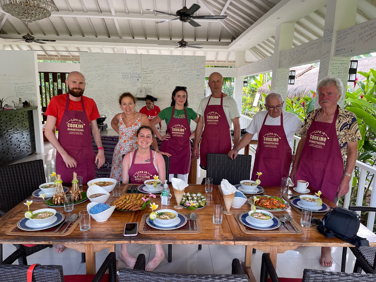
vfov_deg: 53.1
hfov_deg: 67.3
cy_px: 141
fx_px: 282
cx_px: 188
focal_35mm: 26
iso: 125
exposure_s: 1/121
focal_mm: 5.1
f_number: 1.6
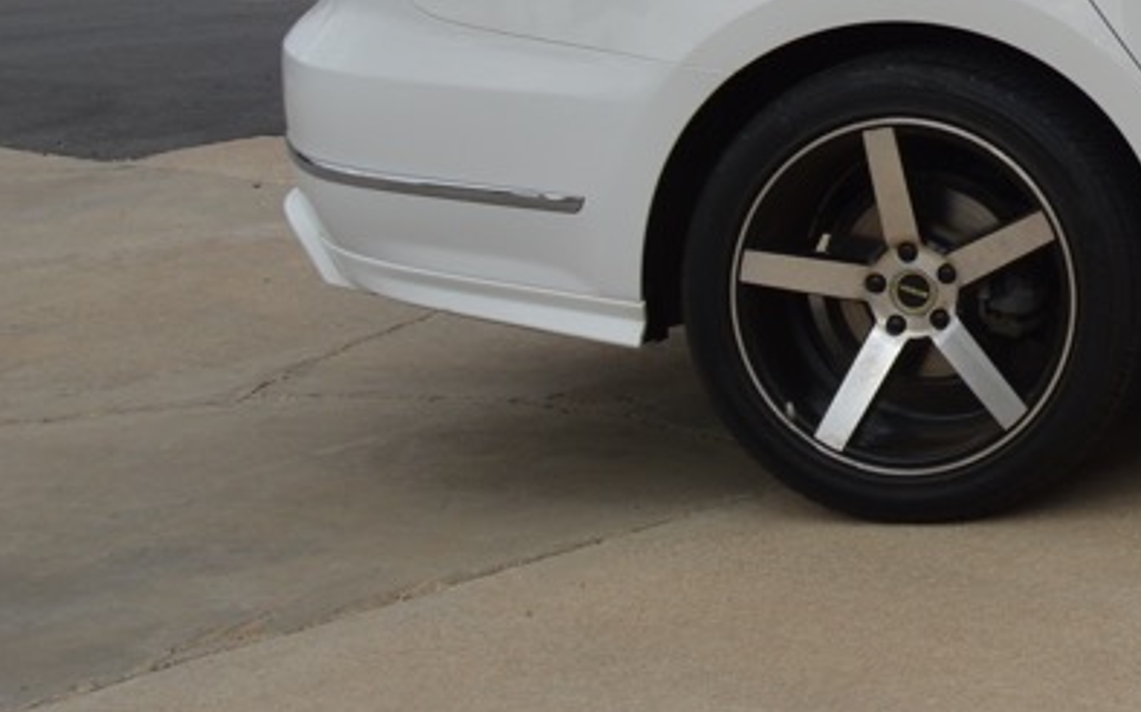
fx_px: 3699
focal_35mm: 119
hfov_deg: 15.7
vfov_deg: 10.5
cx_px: 1851
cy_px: -482
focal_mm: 24
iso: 100
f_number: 9
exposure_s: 1/320
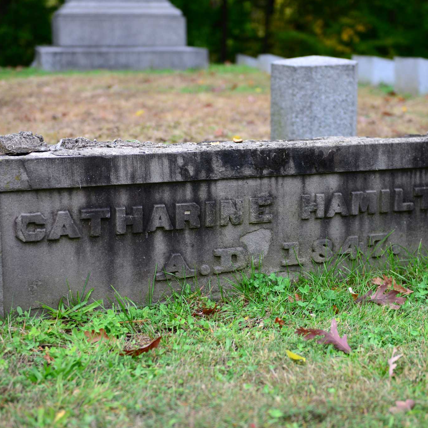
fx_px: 895
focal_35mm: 64
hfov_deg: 26.9
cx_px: 239
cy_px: 214
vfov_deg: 26.9
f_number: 2.8
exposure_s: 1/640
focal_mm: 50
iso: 400
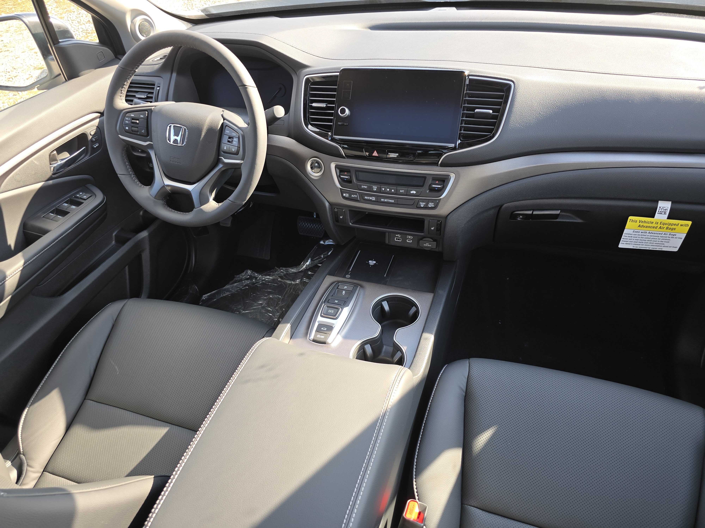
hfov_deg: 73.9
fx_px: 468
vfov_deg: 58.9
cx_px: 352
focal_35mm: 23
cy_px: 264
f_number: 1.7
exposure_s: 1/180
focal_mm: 6.3
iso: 40
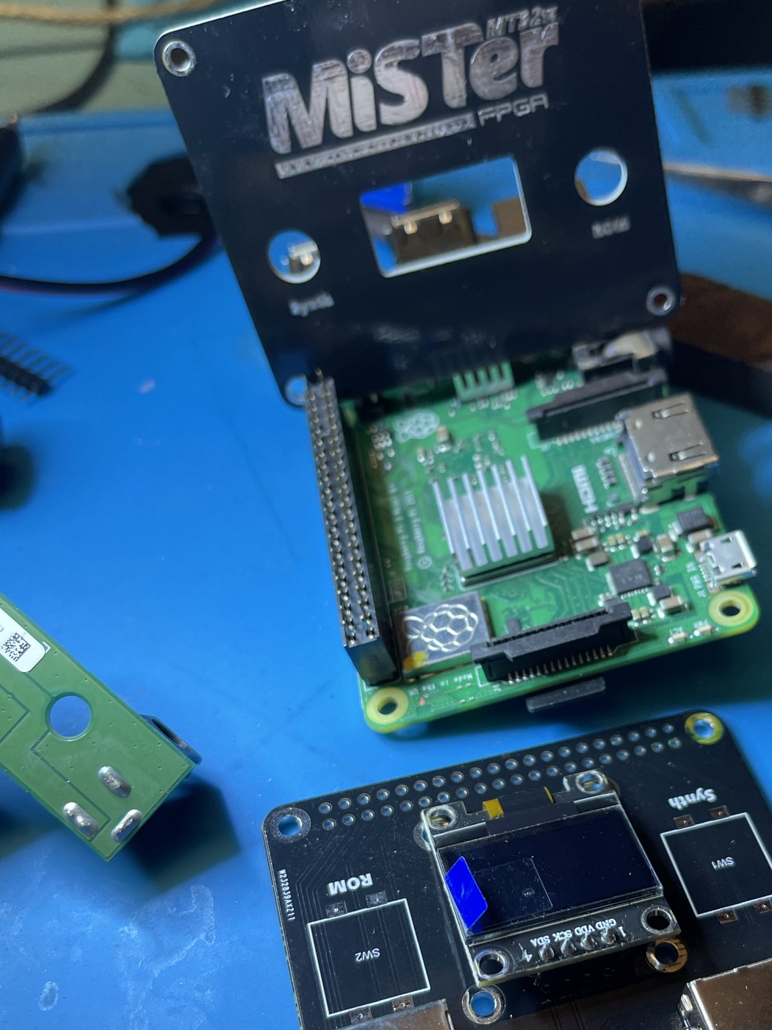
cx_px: 516
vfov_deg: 48.5
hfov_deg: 37.3
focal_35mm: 38
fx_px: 1130
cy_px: 649
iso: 40
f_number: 1.6
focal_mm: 5.1
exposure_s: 1/100
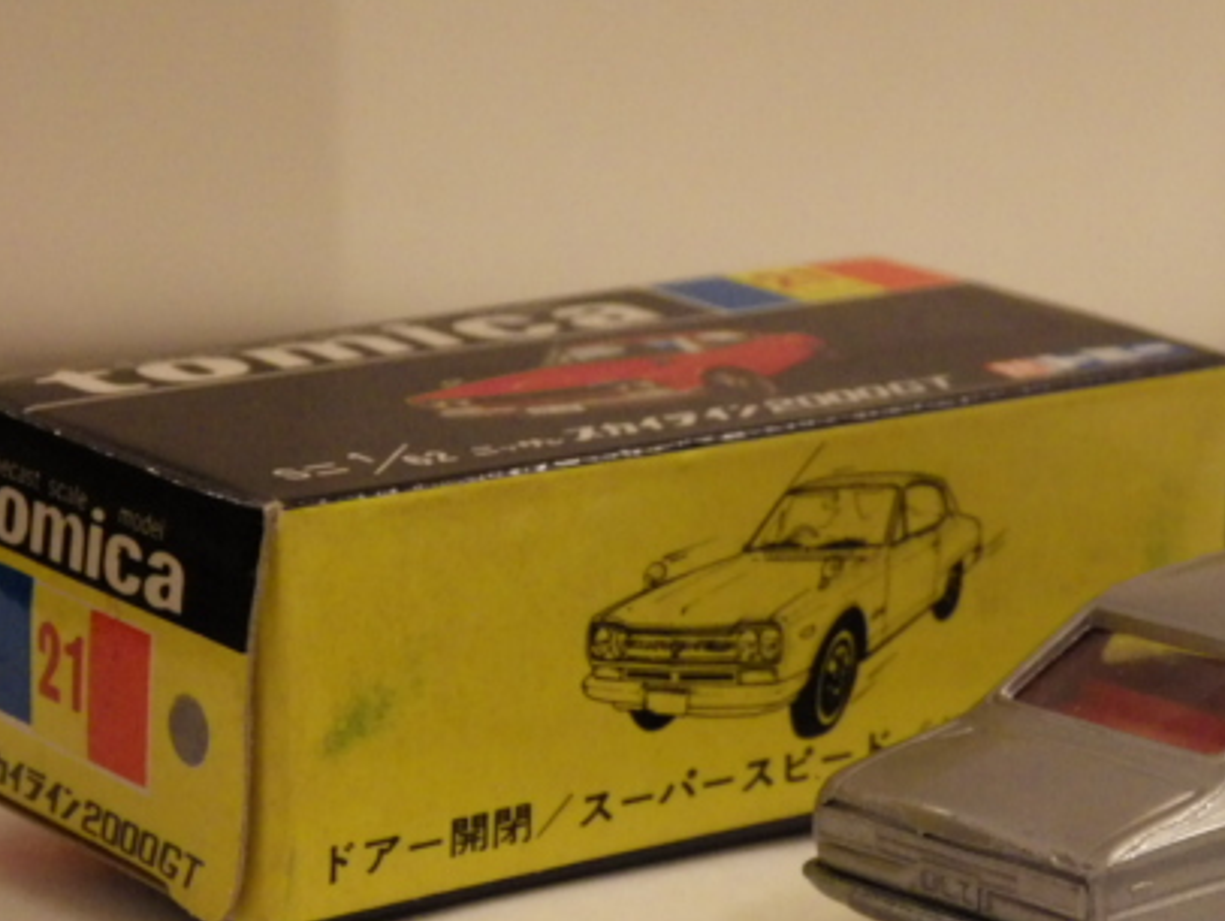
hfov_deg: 14.3
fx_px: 4851
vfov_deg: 10.8
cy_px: 613
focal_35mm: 137
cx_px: 929
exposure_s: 1/50
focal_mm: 15.6
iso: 800
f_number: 4.4
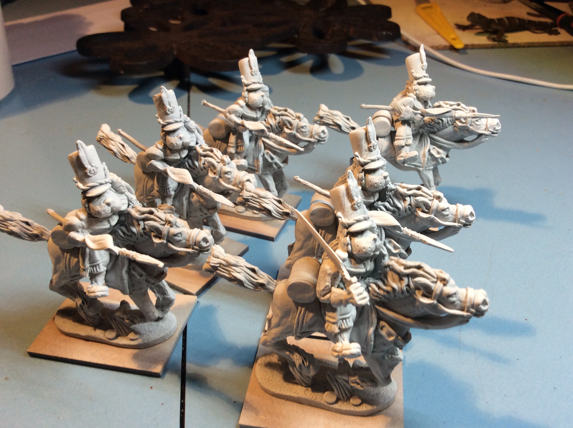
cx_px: 286
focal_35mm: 32
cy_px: 214
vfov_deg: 44.1
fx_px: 529
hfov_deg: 56.9
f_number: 2.4
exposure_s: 1/25
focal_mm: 3.3
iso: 50
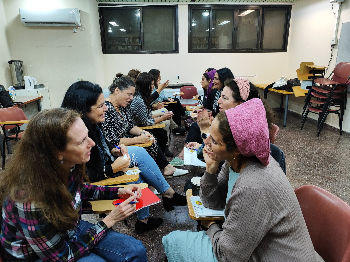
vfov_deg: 56.8
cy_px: 131
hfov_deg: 71.6
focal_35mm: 24
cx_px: 175
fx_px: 243
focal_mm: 5.89
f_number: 1.89
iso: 612
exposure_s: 1/50
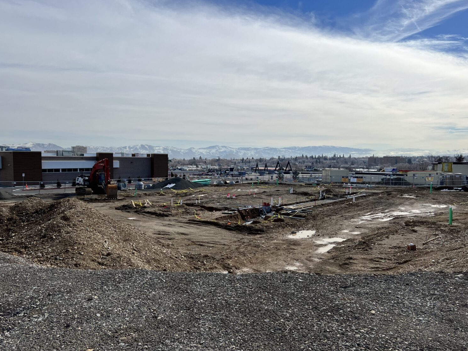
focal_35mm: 27
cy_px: 180
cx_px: 232
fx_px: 365
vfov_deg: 51.3
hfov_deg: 65.3
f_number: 1.5
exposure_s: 1/10309
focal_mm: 5.7
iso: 50
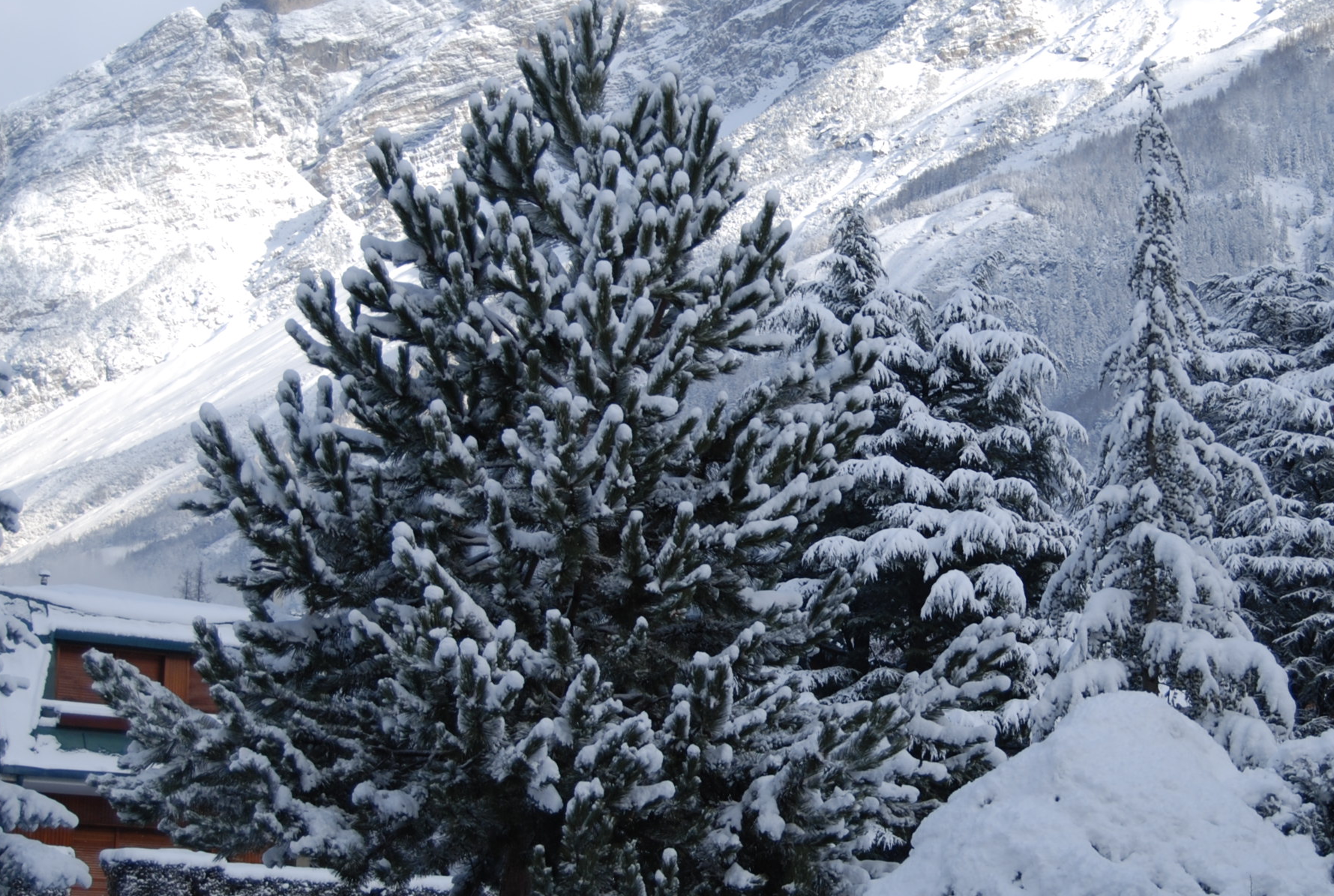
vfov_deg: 16.5
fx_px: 3083
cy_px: 443
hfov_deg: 24.3
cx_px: 886
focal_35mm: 83
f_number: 4.5
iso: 110
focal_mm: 34
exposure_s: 1/500
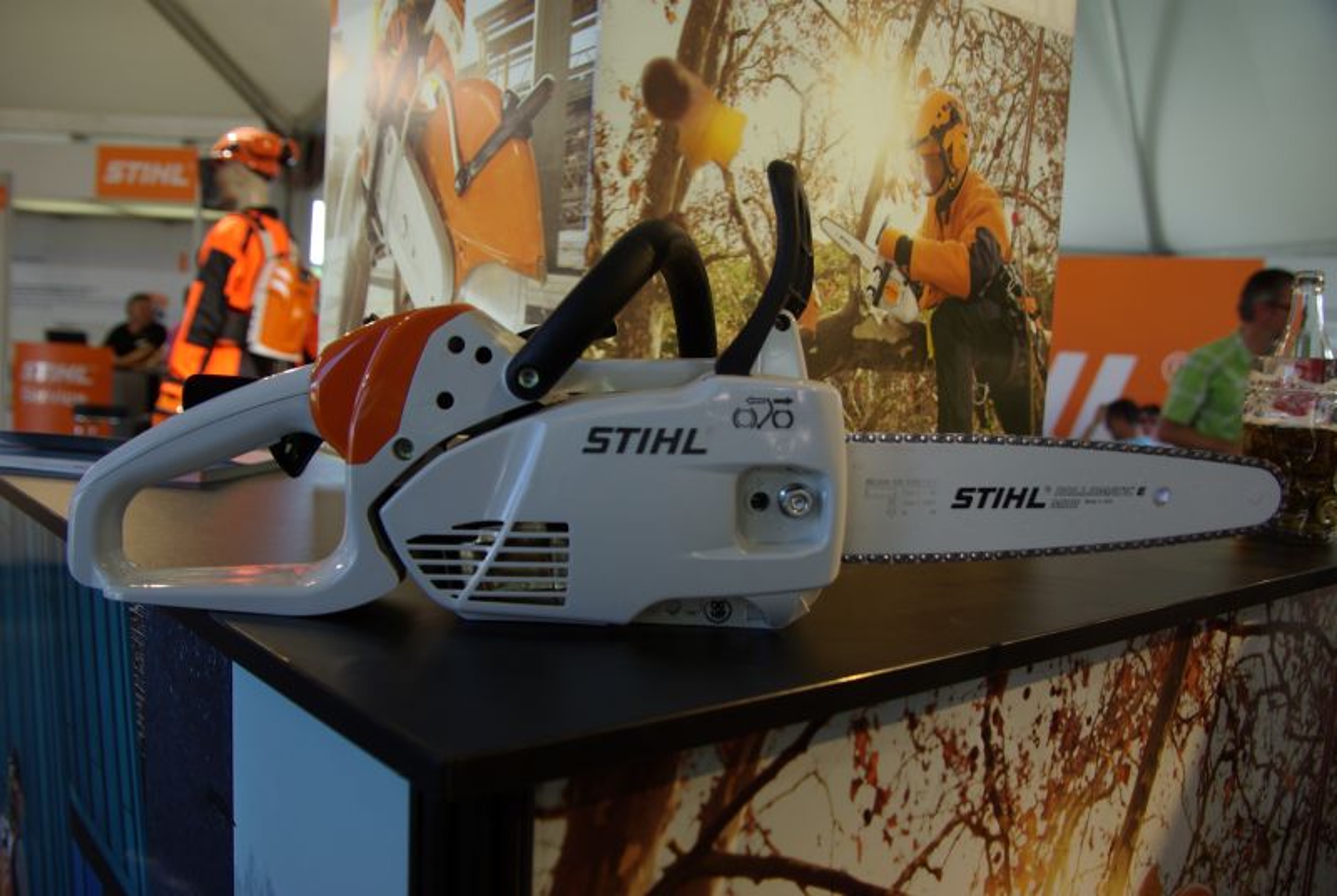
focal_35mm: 31
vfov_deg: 42.5
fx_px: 1153
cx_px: 668
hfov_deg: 60.2
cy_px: 448
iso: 100
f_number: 3.5
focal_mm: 20.63
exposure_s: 1/30
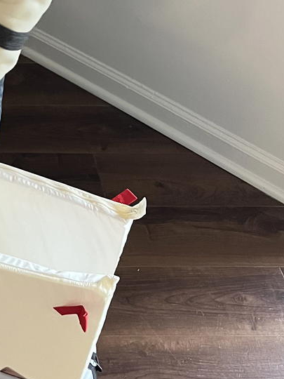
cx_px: -133
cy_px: 62
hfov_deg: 17.4
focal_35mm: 77
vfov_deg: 24.8
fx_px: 842
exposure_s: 1/40
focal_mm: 5.1
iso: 400
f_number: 1.6
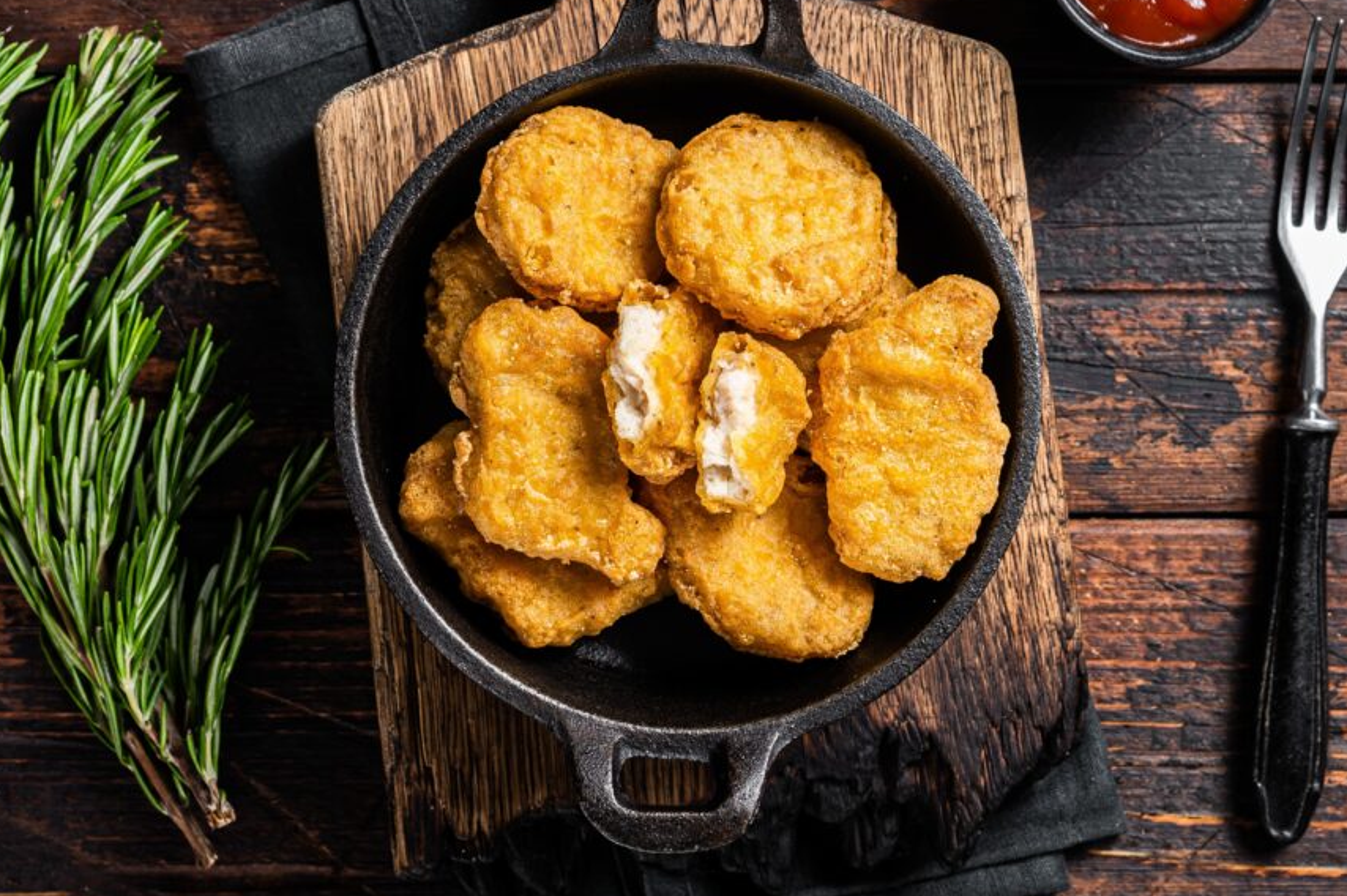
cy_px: 256
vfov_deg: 16.6
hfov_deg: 24.8
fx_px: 3066
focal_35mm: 82
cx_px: 640
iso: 200
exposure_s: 1/125
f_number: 9
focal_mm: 50
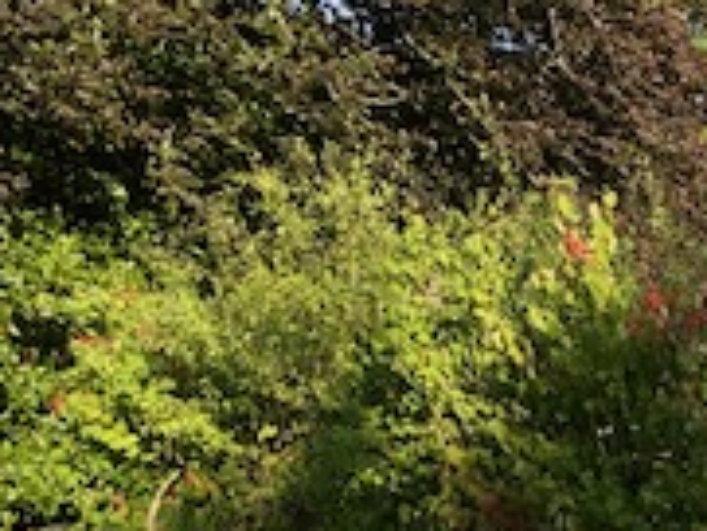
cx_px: 1137
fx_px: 1880
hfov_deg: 18.3
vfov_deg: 14.8
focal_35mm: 92
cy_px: 836
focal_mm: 4.25
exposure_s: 1/927
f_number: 1.8
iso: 32
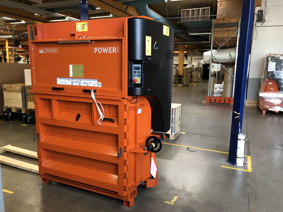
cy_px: 106
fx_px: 229
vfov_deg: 49.7
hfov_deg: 63.4
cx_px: 142
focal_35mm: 28
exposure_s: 1/25
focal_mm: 4
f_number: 1.8
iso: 40
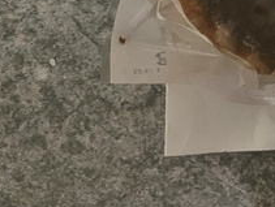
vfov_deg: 9.3
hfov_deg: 12.7
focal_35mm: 142
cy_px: -308
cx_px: 481
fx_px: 1130
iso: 157
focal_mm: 5.43
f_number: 1.89
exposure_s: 1/50
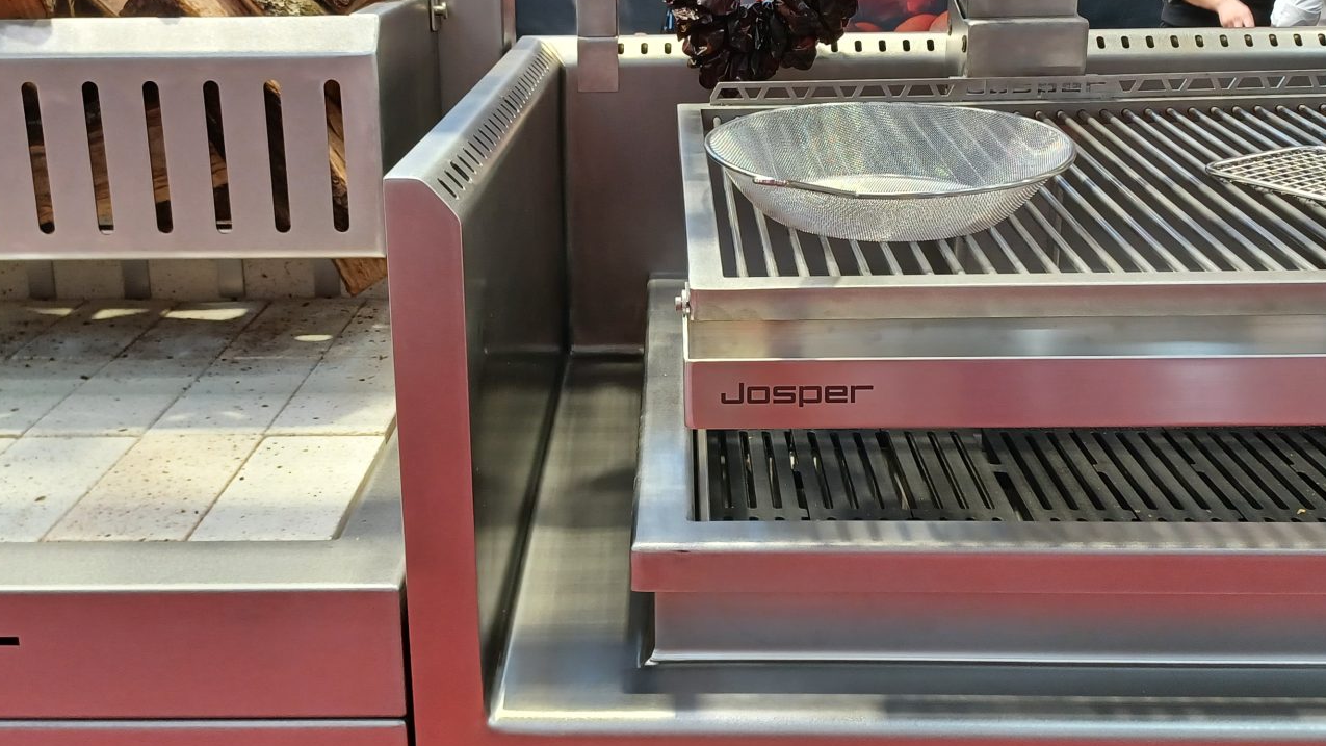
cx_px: 624
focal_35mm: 41
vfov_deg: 28.9
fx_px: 1441
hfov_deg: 49.4
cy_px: 292
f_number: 1.8
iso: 200
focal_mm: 4.6
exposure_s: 1/50
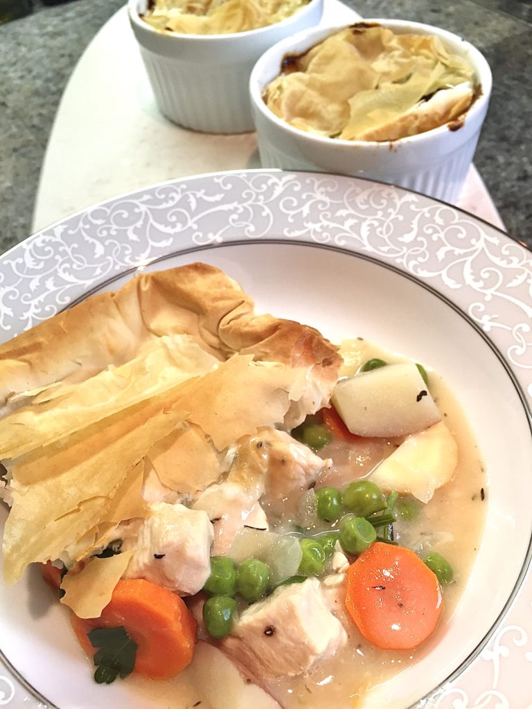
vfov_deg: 61.7
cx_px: 266
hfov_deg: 48.2
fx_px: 594
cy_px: 354
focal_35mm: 29
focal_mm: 4.15
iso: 50
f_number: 2.2
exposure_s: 1/30
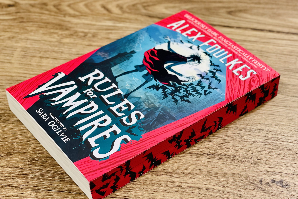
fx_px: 555
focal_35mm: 67
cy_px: 107
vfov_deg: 20.3
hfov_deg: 30.1
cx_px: 149
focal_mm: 7.5
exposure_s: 1/33
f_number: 2.2
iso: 125
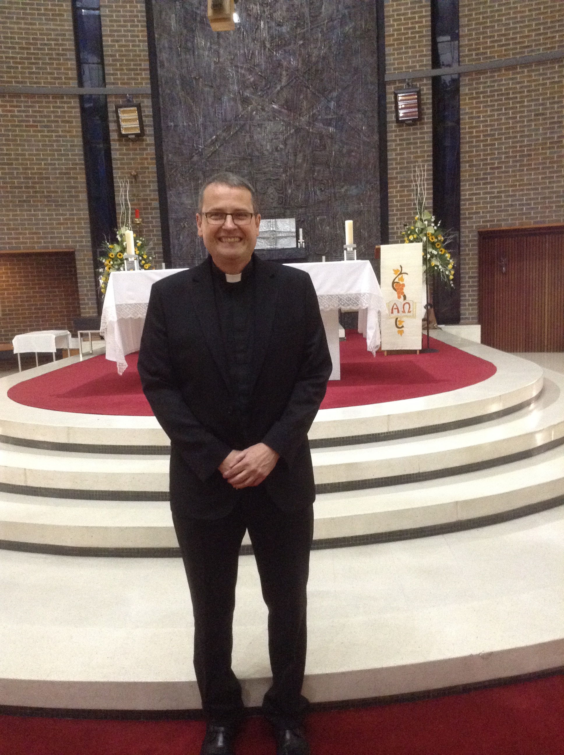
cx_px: 282
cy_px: 378
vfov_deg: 55.4
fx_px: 719
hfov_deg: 42.8
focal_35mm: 33
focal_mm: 3.3
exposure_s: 1/15
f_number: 2.4
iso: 250
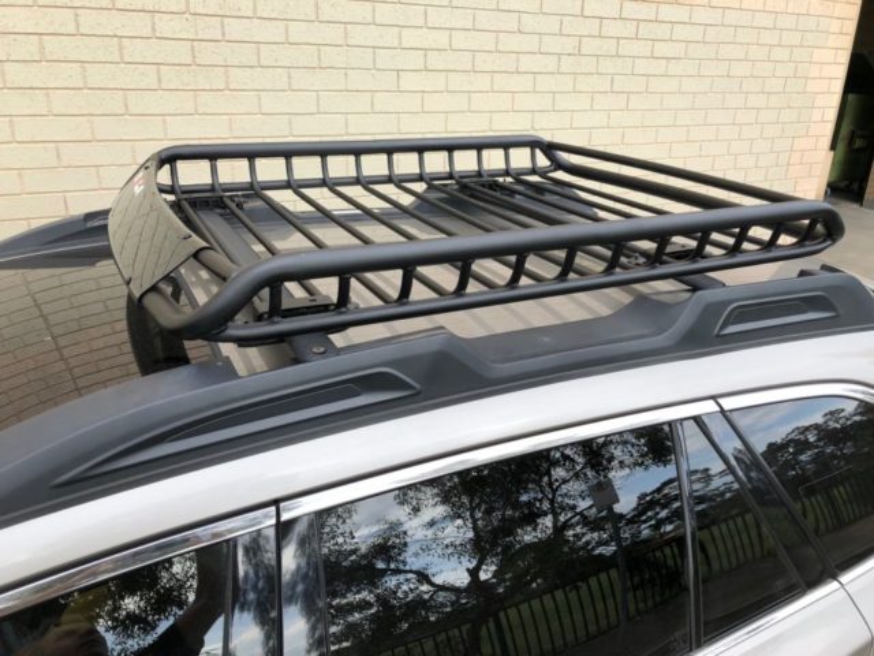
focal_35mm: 28
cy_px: 328
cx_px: 437
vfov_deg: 49.7
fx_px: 707
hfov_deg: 63.4
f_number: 1.8
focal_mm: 4
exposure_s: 1/338
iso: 20
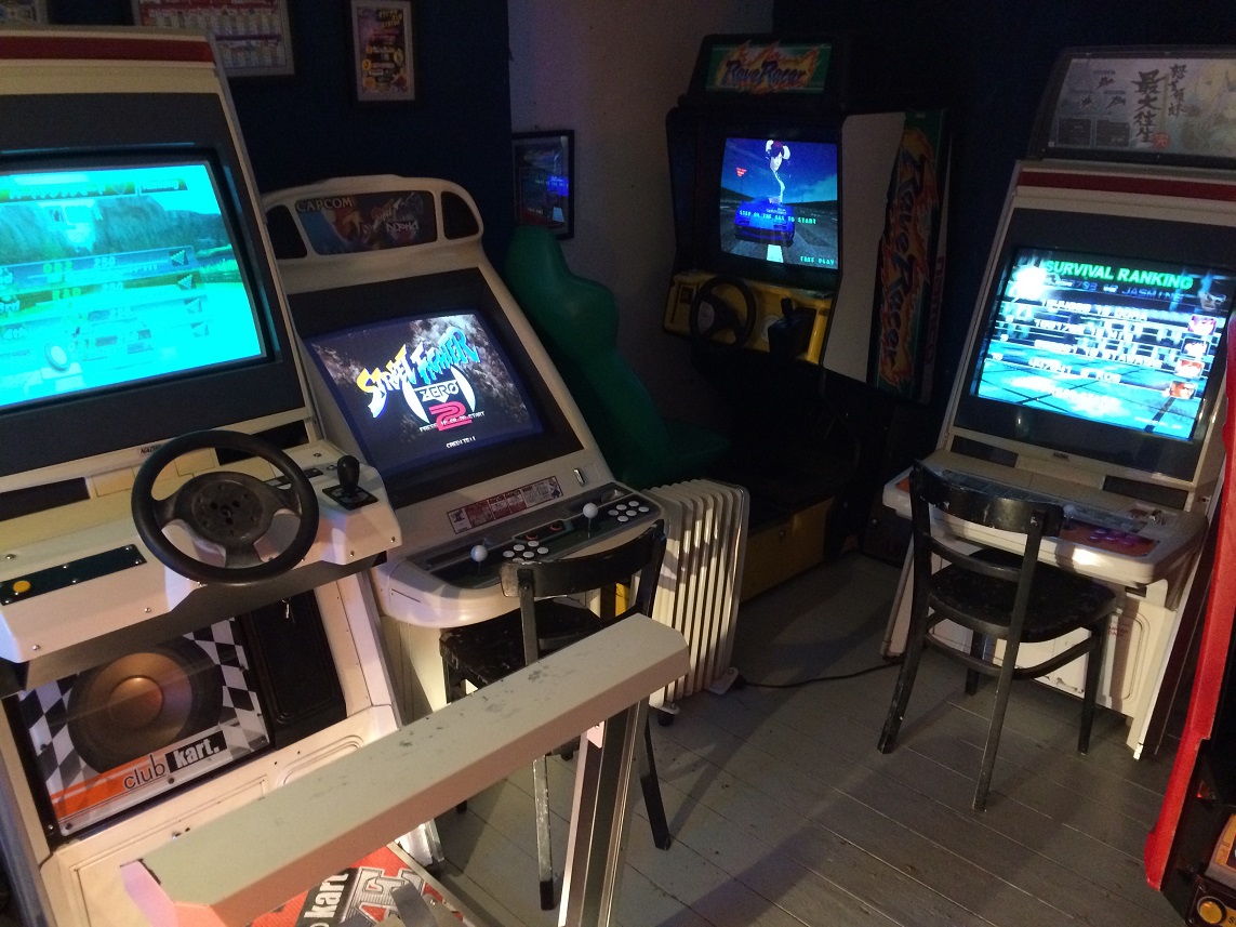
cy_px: 464
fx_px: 1035
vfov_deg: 48.2
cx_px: 618
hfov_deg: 61.7
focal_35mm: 29
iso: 250
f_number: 2.2
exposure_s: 1/17
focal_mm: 4.15
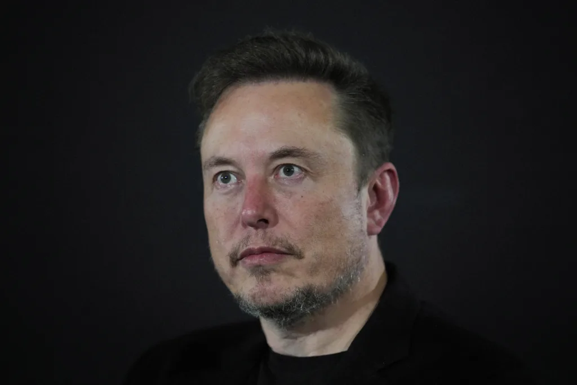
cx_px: 288
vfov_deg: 3.4
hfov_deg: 5.2
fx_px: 6412
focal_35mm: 400
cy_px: 192
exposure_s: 1/640
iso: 3200
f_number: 2.8
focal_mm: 400
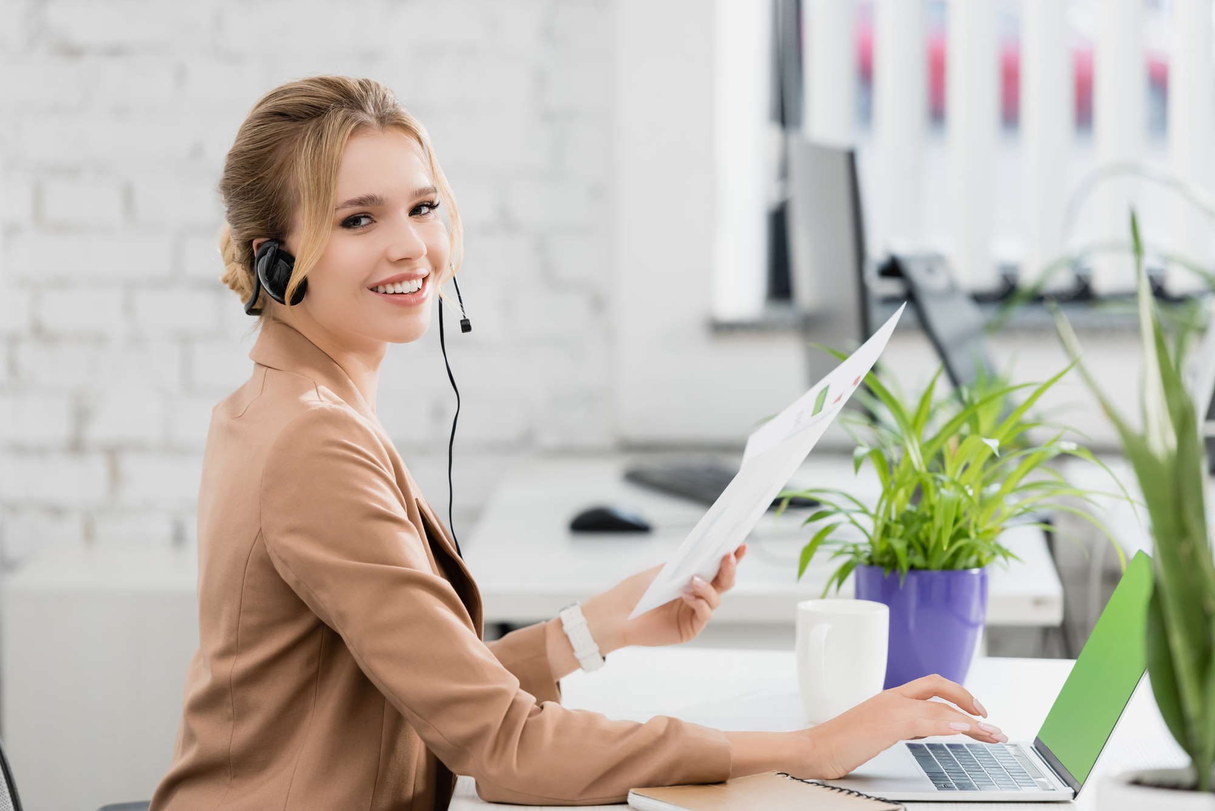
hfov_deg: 12.1
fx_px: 5739
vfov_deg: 8.1
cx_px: 608
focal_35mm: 170
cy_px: 406
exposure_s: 1/200
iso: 160
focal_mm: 170
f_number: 3.5
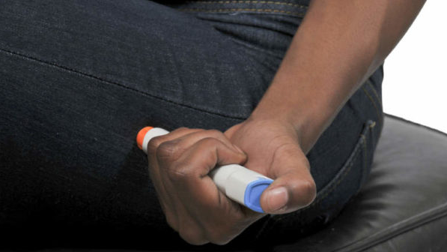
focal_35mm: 205
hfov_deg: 10.5
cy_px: 131
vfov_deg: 5.9
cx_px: 223
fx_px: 2430
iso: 200
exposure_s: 1/200
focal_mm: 130
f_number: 8
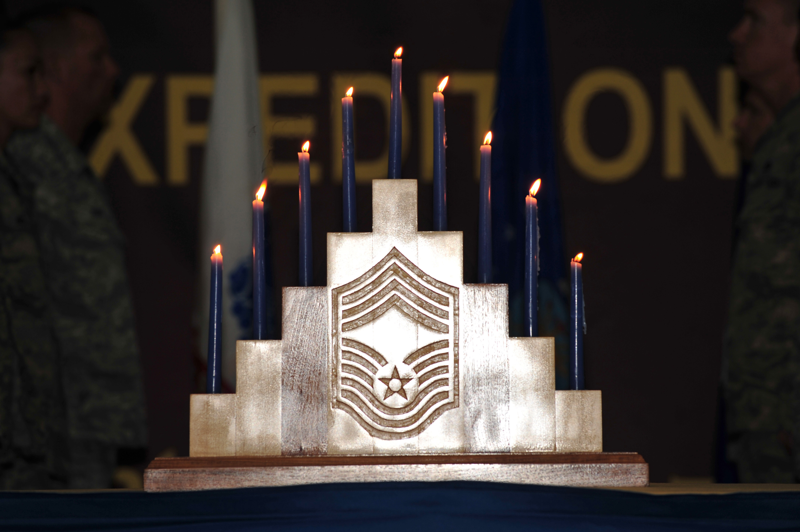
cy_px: 266
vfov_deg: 6.9
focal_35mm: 200
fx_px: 4442
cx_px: 400
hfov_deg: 10.3
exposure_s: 1/50
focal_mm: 200
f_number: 5
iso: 200
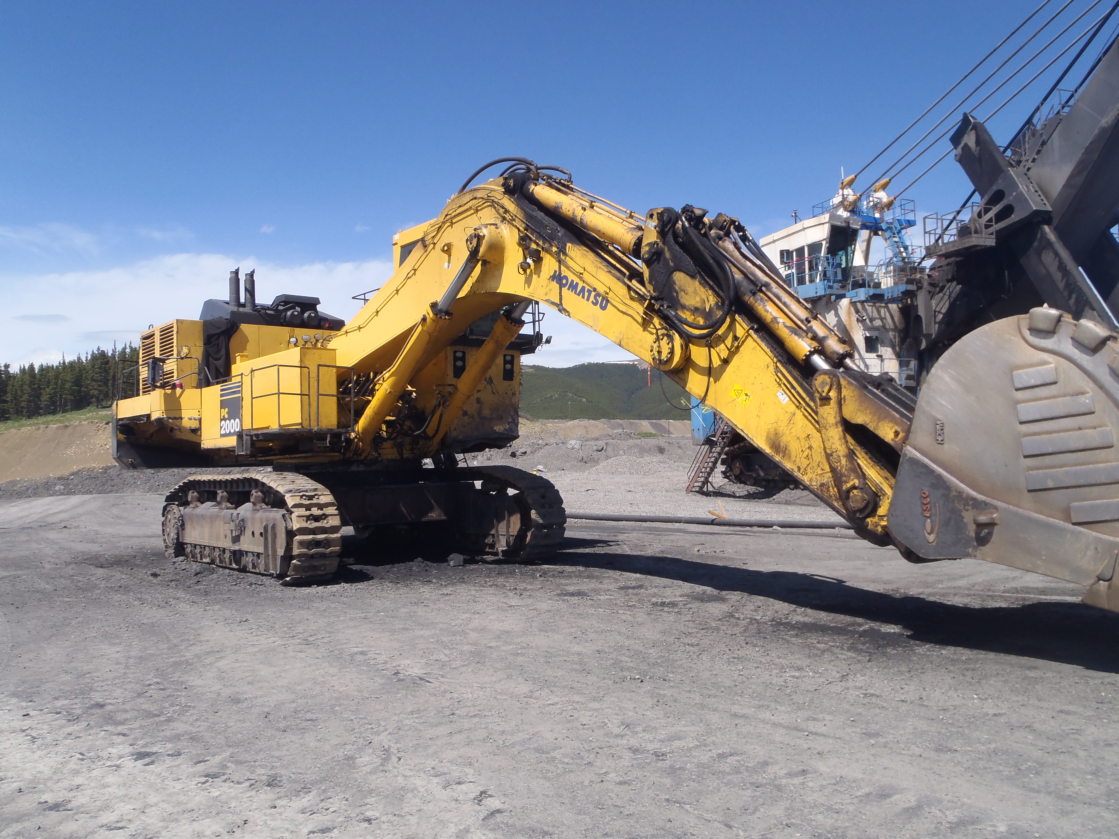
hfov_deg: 63.4
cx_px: 560
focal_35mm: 28
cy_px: 420
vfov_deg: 49.7
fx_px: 905
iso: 80
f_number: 4.5
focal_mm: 5
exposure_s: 1/640
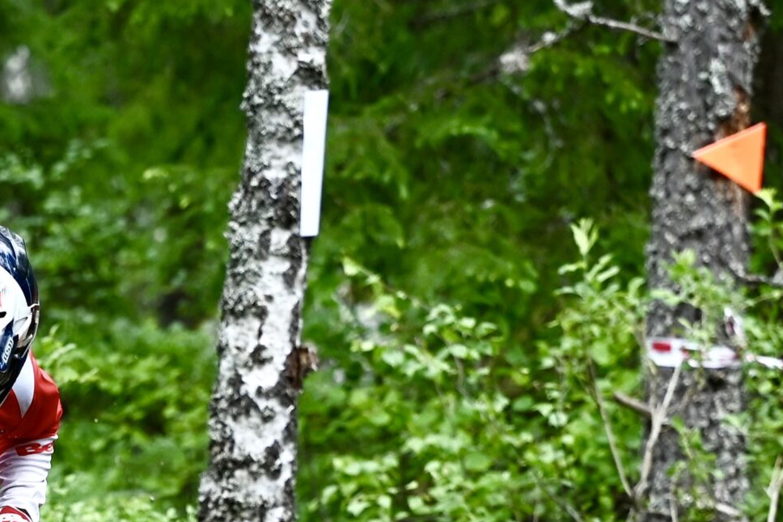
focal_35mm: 357
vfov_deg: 3.8
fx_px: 7763
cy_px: 597
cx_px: -96
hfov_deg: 5.8
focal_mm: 135
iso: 250
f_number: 3.2
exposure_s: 1/1000
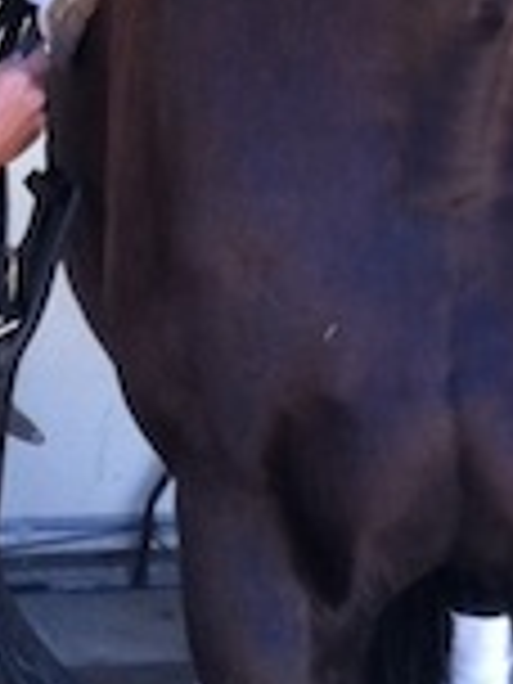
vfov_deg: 10.7
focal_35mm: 185
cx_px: 405
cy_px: 133
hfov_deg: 8.0
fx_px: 3656
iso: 80
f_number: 2.8
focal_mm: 3.85
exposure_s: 1/60
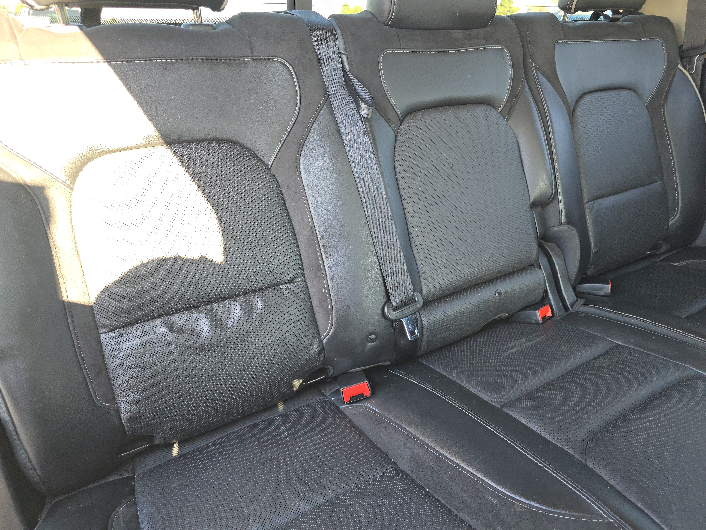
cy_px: 265
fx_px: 469
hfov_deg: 73.9
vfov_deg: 58.9
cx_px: 353
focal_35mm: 23
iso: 200
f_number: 1.7
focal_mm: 6.3
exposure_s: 1/180
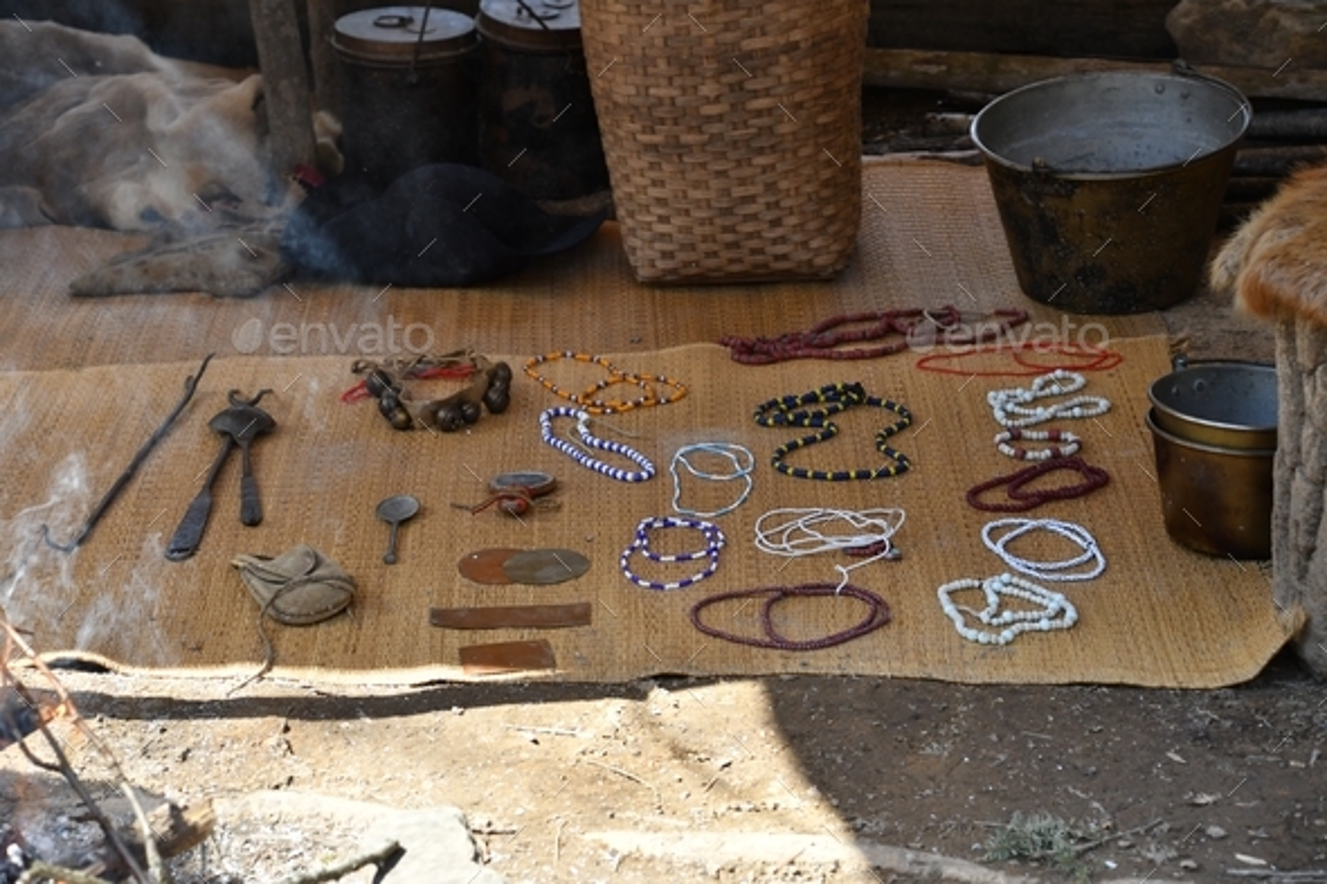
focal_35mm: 98
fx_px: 3593
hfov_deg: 20.9
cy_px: 442
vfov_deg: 14.0
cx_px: 664
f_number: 6.3
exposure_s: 1/160
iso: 250
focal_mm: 65
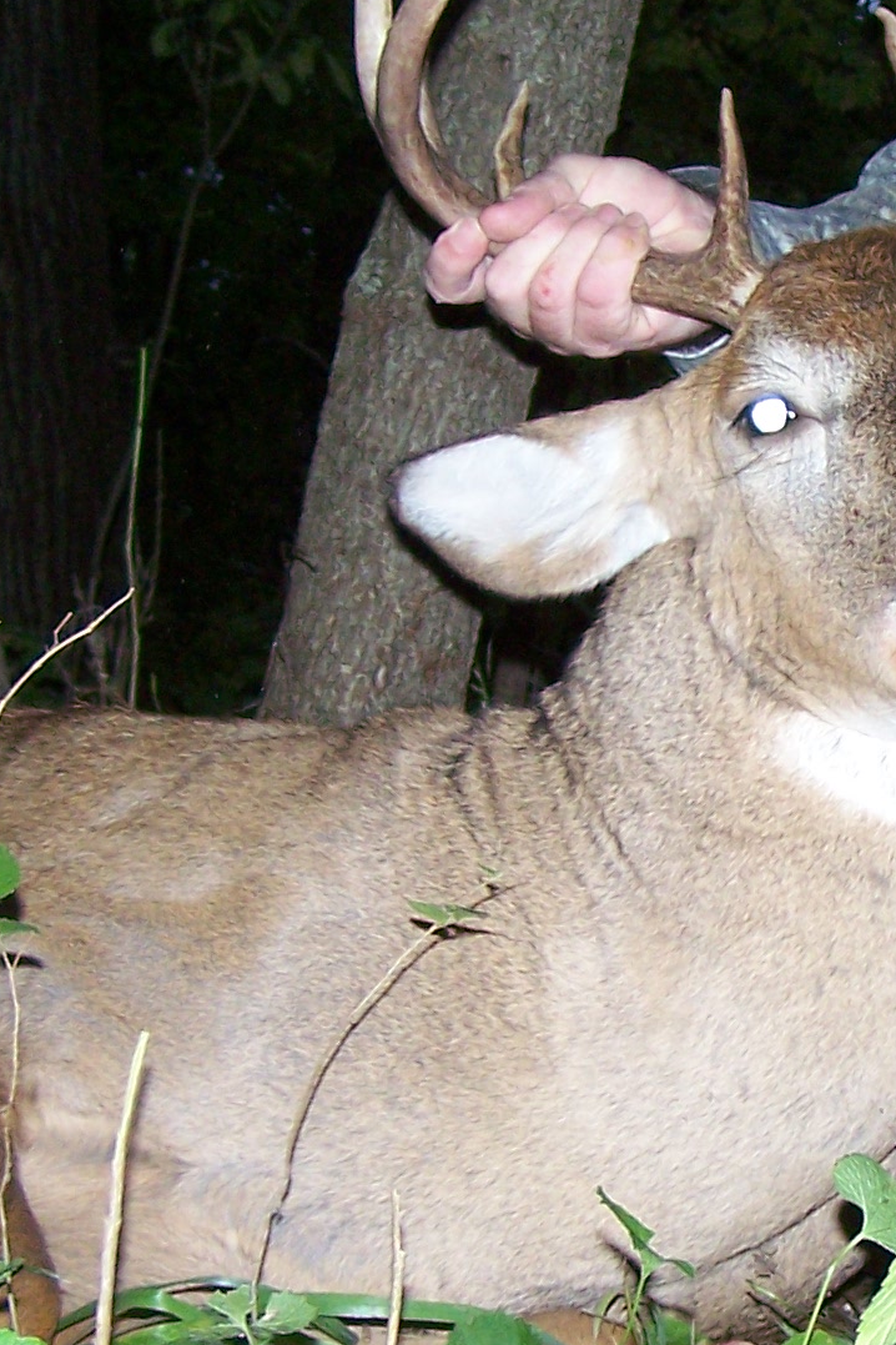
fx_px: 3882
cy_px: 668
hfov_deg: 12.9
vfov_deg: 19.6
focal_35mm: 104
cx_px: 957
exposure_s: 1/60
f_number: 2.8
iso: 160
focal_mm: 6.3
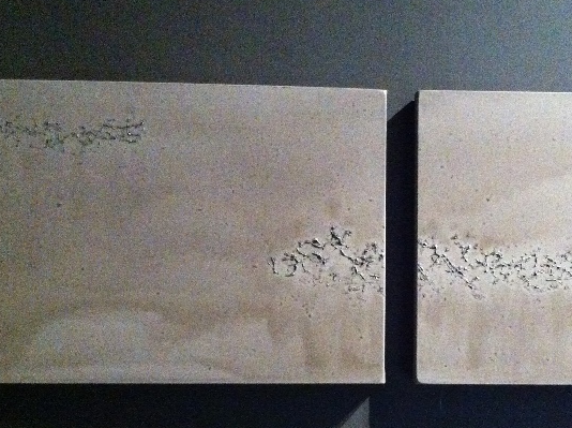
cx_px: 386
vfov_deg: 24.5
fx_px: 974
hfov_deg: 32.4
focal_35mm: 59
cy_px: 319
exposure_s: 1/15
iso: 1000
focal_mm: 3.85
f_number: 2.8
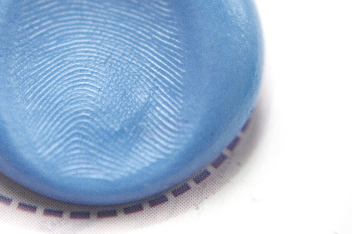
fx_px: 1153
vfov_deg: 11.6
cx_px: 111
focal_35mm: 118
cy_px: 74
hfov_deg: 17.3
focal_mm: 50
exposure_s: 1/20
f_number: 5.6
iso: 400
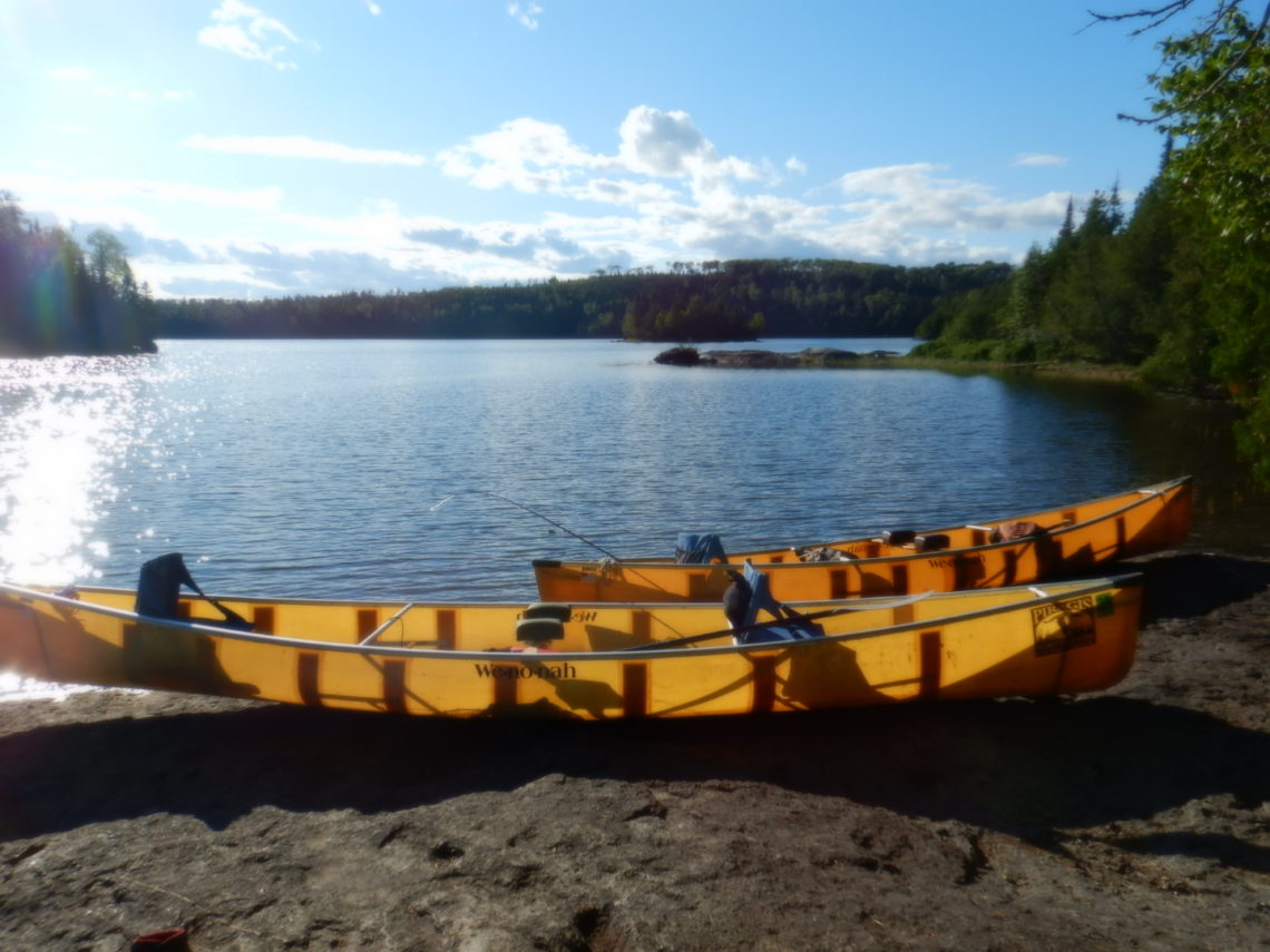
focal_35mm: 24
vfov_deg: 56.8
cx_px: 635
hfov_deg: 71.6
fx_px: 881
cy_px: 476
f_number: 4.1
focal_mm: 4.3
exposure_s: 1/1000
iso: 125
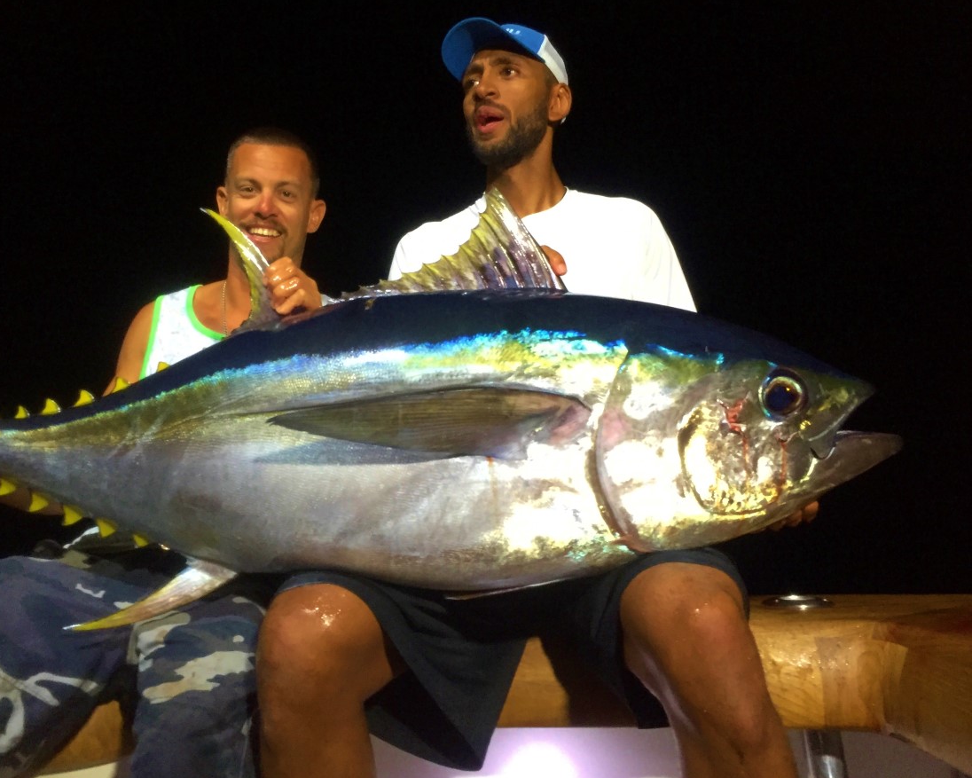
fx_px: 892
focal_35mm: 31
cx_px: 454
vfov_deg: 47.1
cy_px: 390
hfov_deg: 57.1
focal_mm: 4.15
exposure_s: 1/30
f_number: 2.2
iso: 200
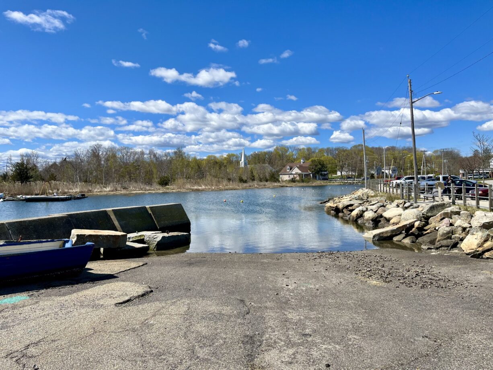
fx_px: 370
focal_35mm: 26
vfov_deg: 53.1
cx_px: 246
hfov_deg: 67.3
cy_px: 185
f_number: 1.6
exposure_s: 1/4854
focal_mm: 5.1
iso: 50
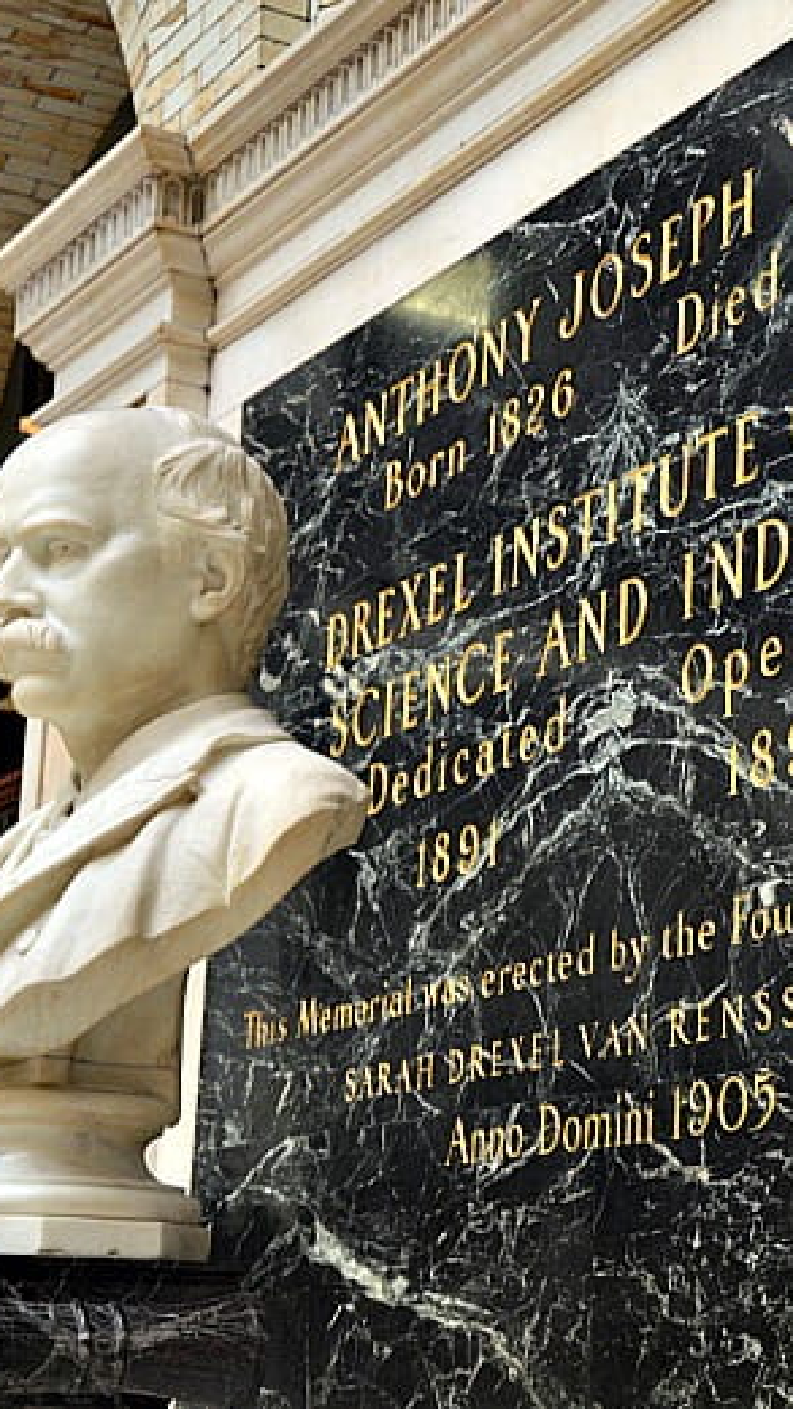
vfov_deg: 27.5
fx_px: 2879
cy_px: 695
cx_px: 742
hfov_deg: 15.5
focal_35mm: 77
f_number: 4.2
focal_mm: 32
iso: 560
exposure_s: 1/60
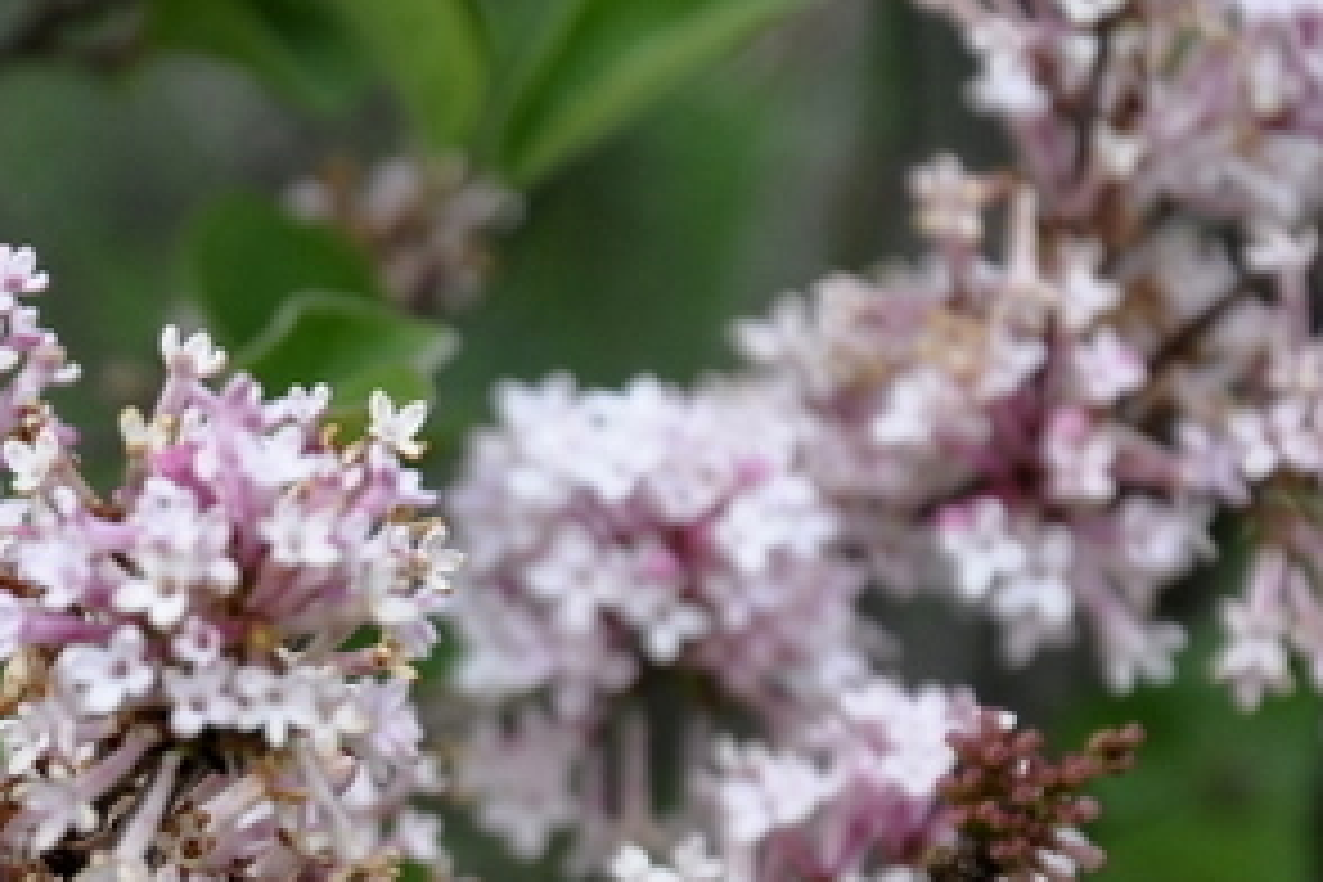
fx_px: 13780
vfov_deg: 3.7
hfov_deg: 5.5
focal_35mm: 375
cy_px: 814
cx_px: -81
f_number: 8
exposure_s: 1/250
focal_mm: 92
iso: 200
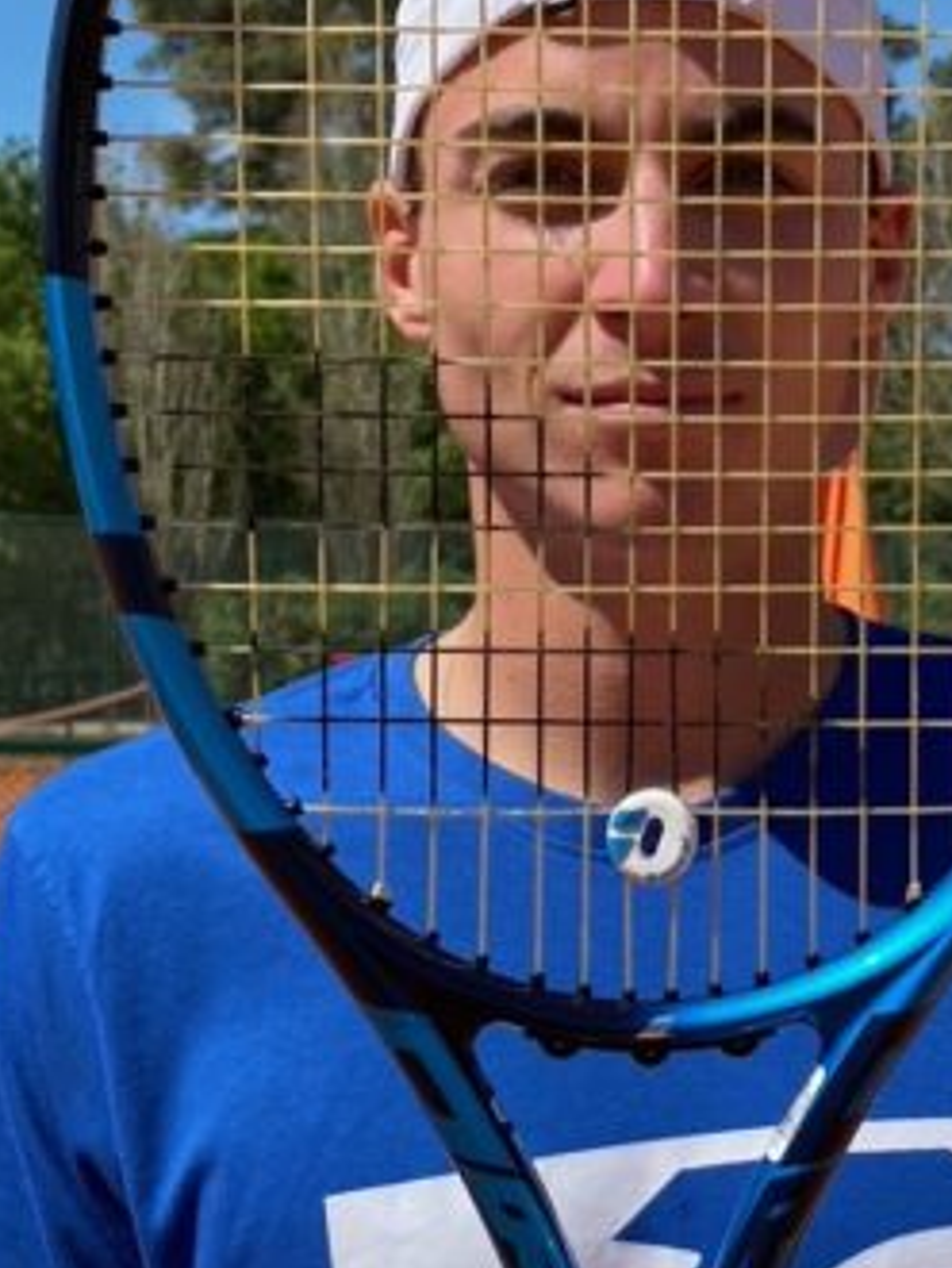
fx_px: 2307
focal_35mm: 63
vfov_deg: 30.6
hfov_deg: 23.2
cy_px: 753
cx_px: 676
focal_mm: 4.25
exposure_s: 1/2571
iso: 32
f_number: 1.8
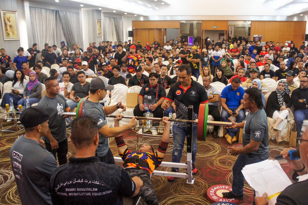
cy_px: 102
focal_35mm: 27
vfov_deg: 47.9
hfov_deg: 67.4
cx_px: 154
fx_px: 231
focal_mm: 18
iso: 1000
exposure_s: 1/30
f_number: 3.5
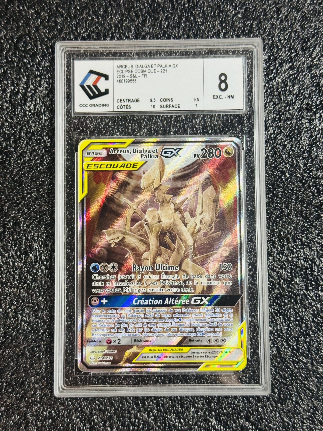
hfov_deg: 30.3
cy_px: 216
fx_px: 597
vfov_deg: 39.7
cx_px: 162
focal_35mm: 48
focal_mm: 6.76
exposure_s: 1/33
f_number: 1.78
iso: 250
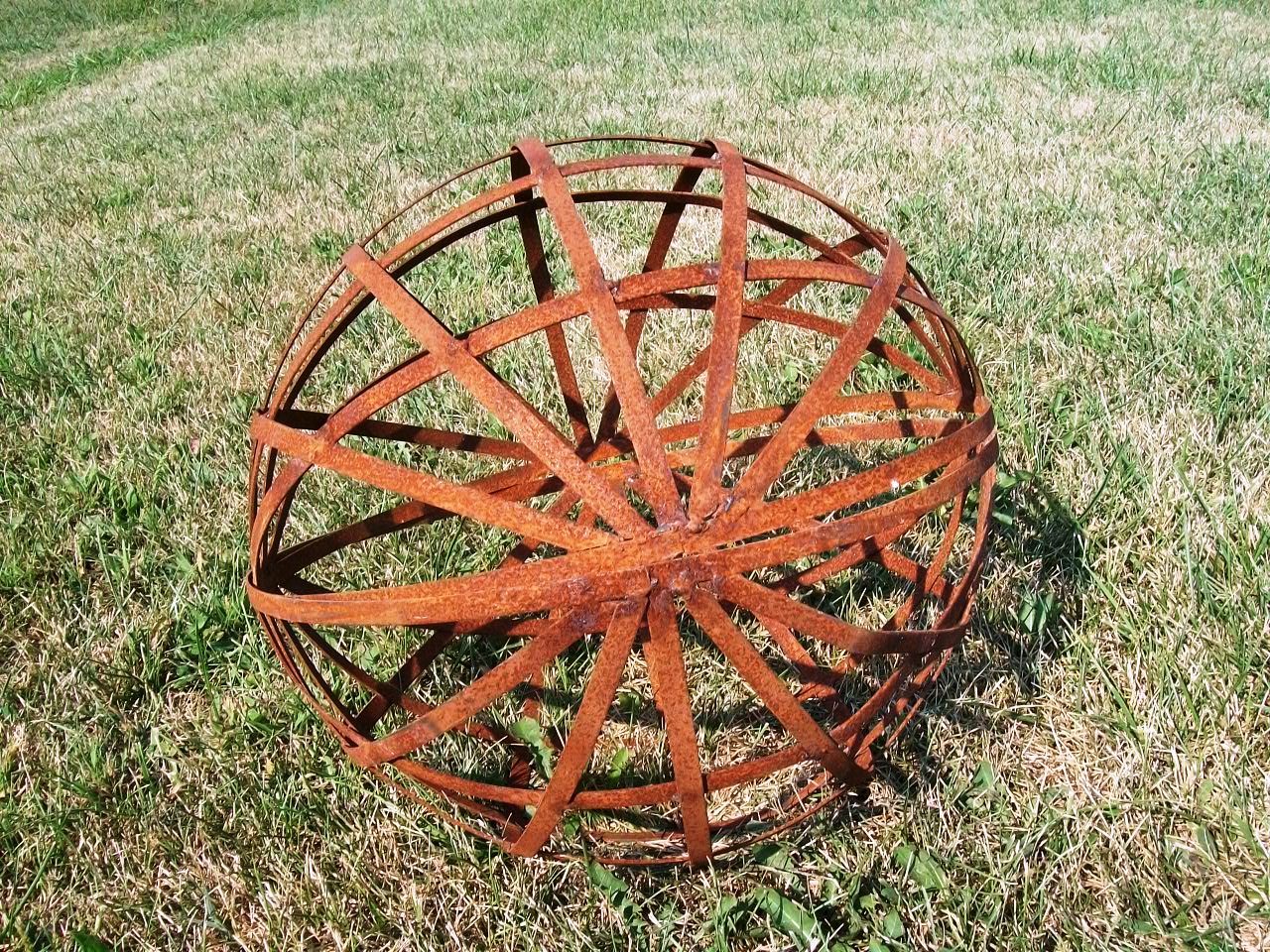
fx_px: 1321
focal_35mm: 36
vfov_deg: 39.7
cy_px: 476
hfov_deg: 51.4
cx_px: 635
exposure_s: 1/400
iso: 80
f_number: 4.8
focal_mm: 6
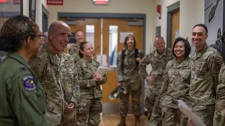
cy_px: 78
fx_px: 376
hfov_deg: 33.3
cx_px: 107
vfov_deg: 19.1
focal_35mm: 63
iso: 500
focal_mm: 50
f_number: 1.8
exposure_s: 1/125
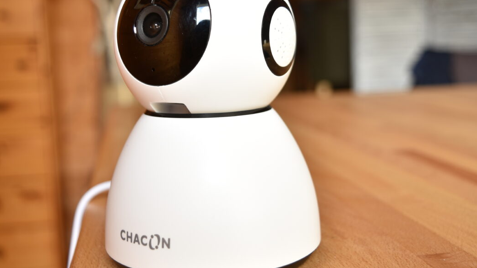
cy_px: 109
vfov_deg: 24.4
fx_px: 620
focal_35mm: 49
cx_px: 212
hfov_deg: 42.0
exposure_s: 1/30
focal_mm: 26
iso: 100
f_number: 4
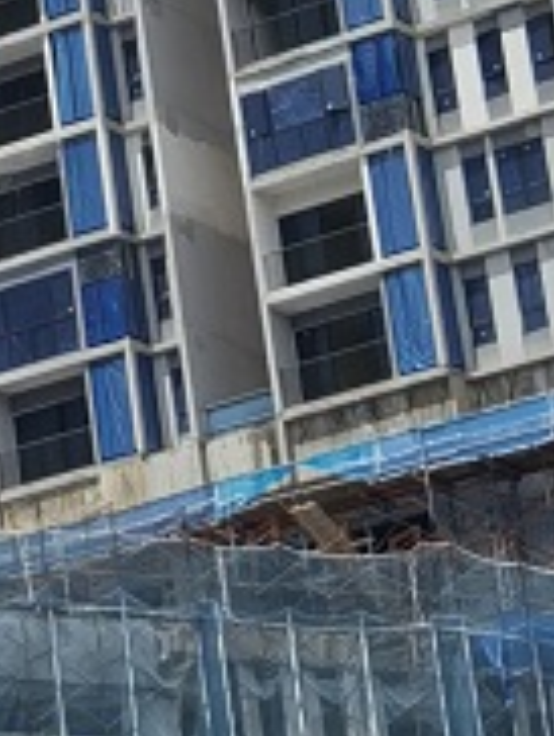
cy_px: -564
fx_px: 5024
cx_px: -793
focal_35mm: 236
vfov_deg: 8.1
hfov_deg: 6.0
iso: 50
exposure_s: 1/8264
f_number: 1.9
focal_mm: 6.71
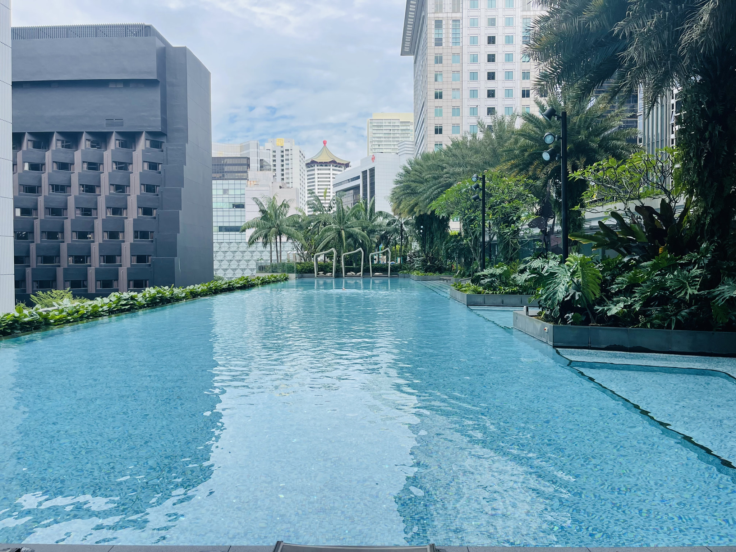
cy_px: 276
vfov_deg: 53.1
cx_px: 368
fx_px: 553
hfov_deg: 67.3
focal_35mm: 26
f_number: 1.6
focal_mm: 5.1
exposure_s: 1/1739
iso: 32
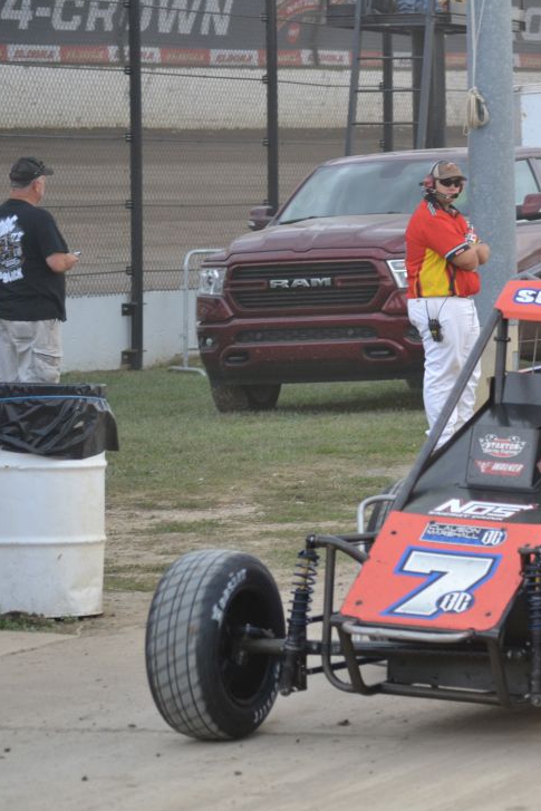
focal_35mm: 186
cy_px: 404
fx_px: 4190
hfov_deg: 7.4
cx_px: 499
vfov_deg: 11.1
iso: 900
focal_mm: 82
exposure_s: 1/500
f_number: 4.2
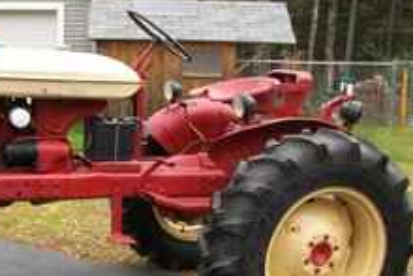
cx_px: 115
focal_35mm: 52
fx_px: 597
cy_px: 193
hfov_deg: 37.4
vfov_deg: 25.8
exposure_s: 1/100
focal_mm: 5.7
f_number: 2.8
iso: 64
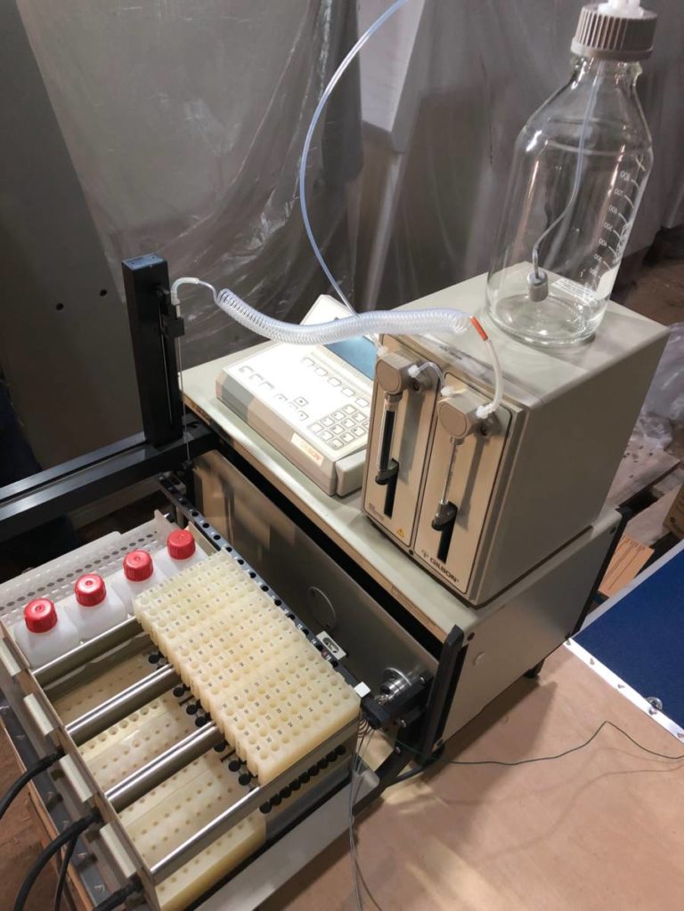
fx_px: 738
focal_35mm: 28
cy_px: 456
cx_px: 342
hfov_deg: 49.7
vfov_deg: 63.4
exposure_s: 1/6
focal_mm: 3.99
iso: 100
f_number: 1.8
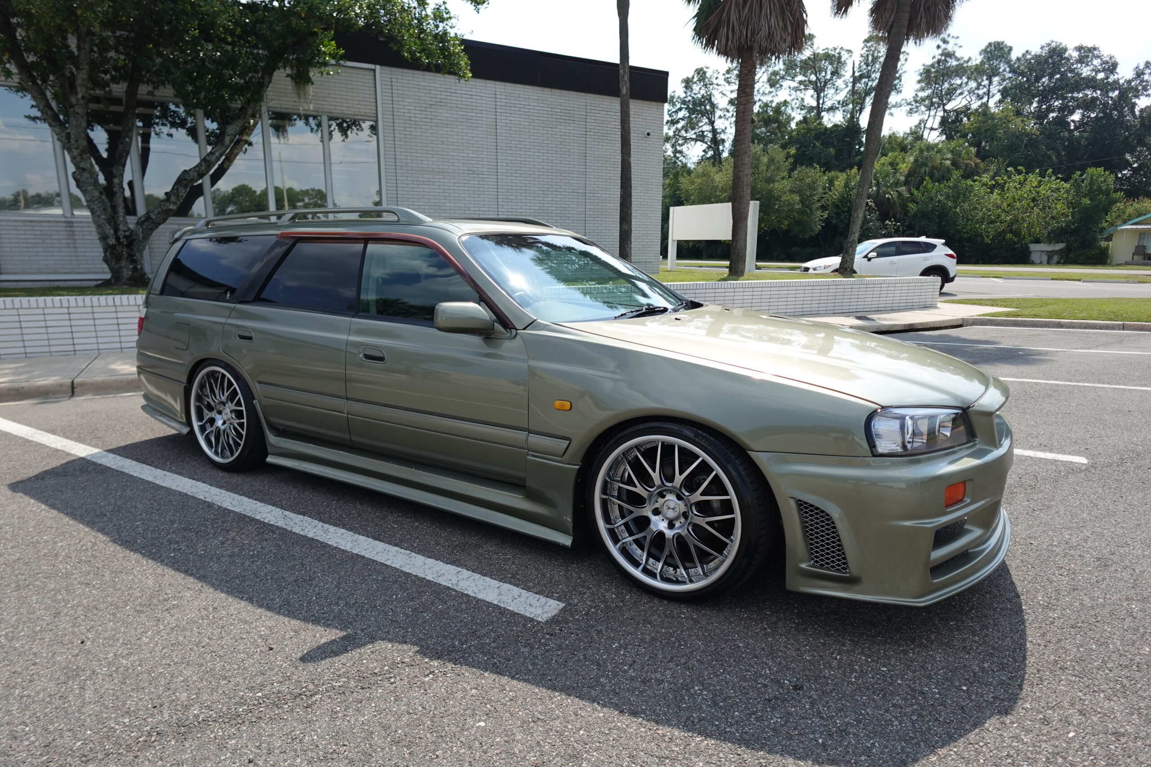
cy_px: 384
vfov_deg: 61.9
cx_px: 576
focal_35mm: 20
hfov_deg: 84.0
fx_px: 639
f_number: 2
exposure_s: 1/2500
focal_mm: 7.6
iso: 125
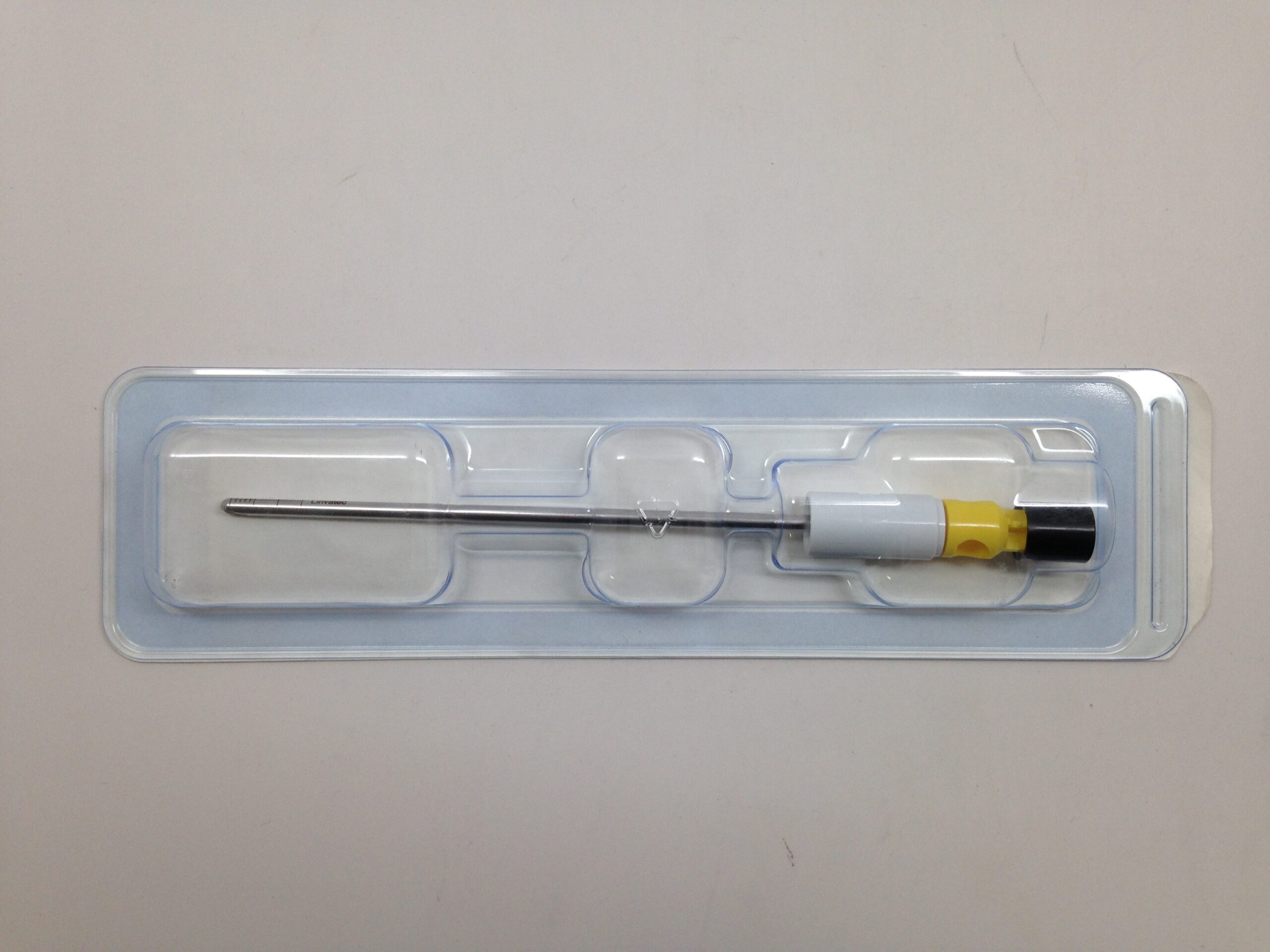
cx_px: 635
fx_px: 1211
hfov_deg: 55.4
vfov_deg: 42.9
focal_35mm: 33
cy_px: 476
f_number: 2.4
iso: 50
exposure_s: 1/60
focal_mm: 4.12
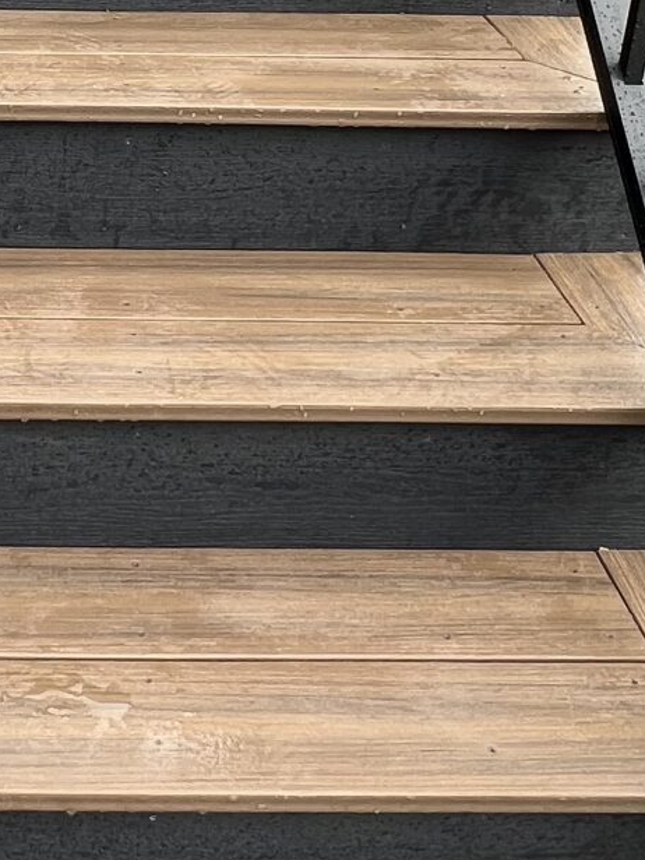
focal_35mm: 54
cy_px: 20
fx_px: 1342
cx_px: -7
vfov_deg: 32.9
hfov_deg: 25.6
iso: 32
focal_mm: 1.57
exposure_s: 1/99
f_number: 1.8
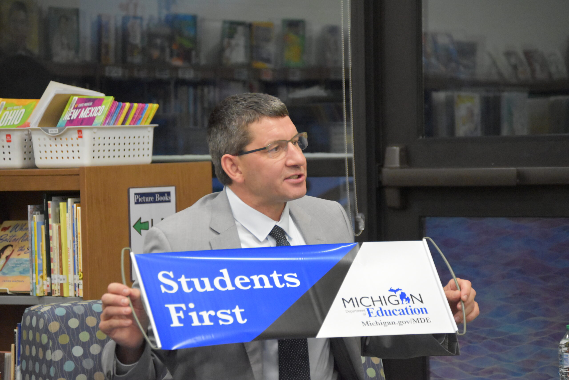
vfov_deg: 10.2
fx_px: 2134
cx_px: 284
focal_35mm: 135
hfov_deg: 15.2
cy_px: 190
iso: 6400
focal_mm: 90
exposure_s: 1/125
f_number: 4.5
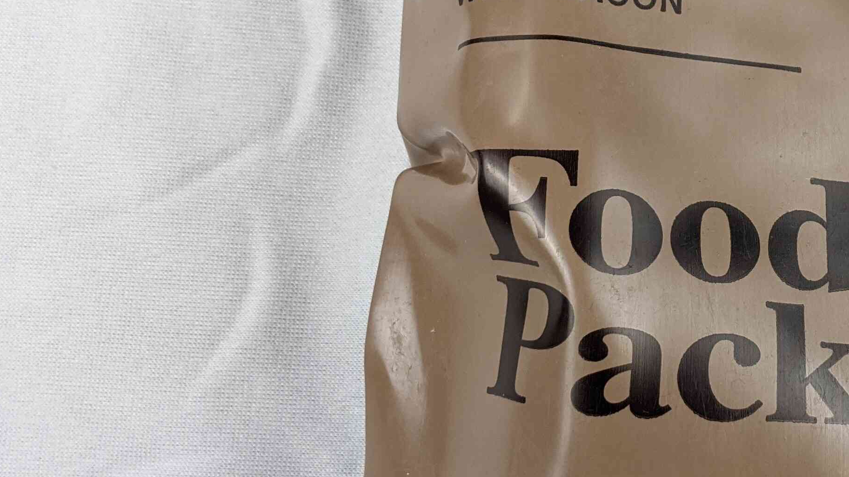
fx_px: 1463
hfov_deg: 30.8
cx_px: 776
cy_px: 207
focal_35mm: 65
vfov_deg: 18.5
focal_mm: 4.44
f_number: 1.8
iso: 103
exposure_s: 1/125
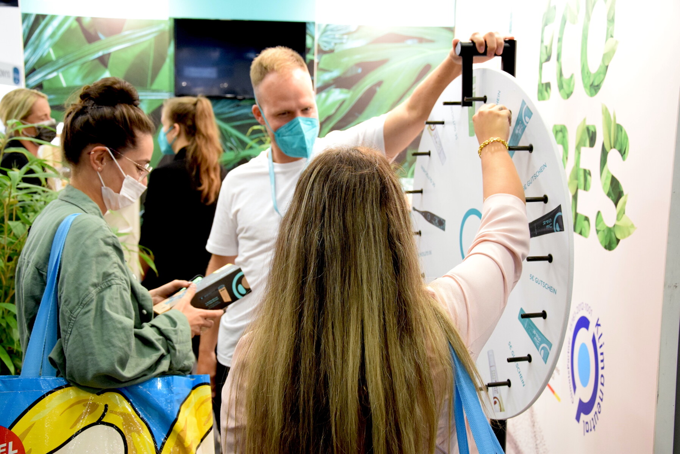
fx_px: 851
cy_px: 227
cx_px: 340
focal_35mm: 45
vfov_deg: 29.9
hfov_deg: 43.6
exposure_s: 1/60
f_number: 5
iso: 2500
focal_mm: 30
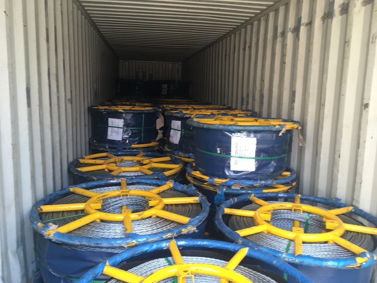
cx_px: 188
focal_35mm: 29
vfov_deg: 48.2
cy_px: 142
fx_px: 316
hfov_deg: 61.7
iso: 25
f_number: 2.2
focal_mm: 4.15
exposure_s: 1/50
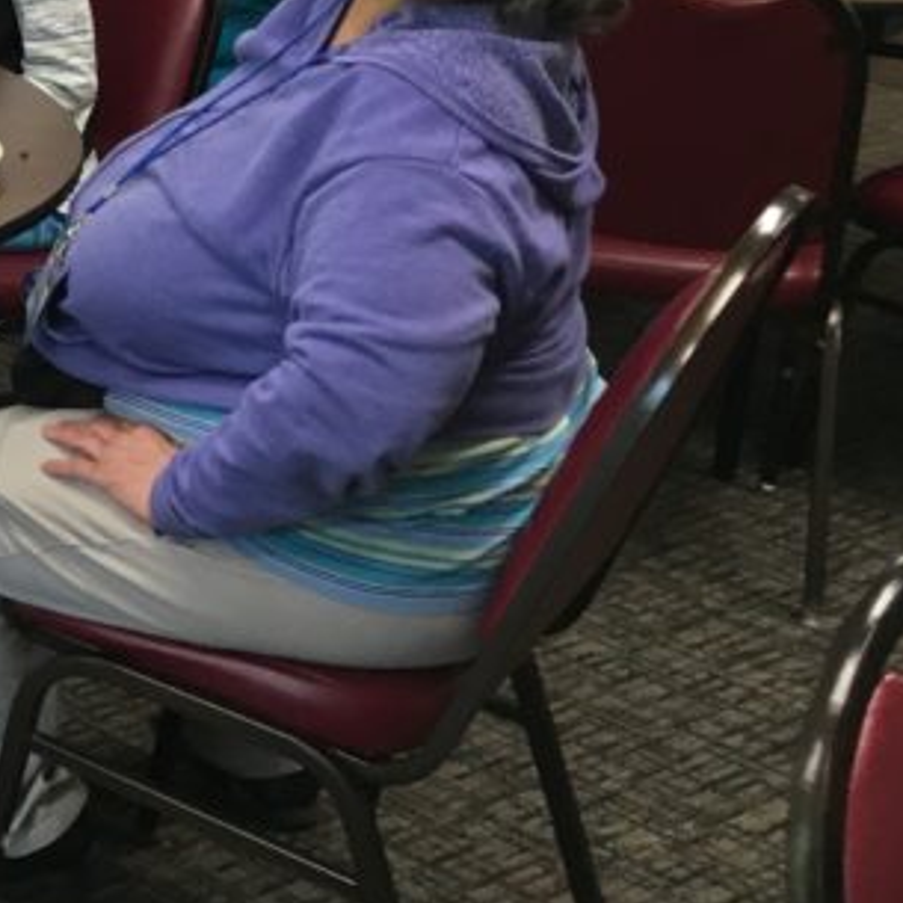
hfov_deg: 17.4
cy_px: 178
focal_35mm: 86
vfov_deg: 20.0
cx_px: -583
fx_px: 2538
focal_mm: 4.15
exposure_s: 1/30
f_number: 2.2
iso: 80
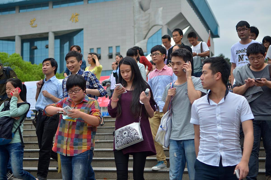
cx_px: 136
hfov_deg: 37.9
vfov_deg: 25.6
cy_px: 90
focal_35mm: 52
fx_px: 394
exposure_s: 1/1250
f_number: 2
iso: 200
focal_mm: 35
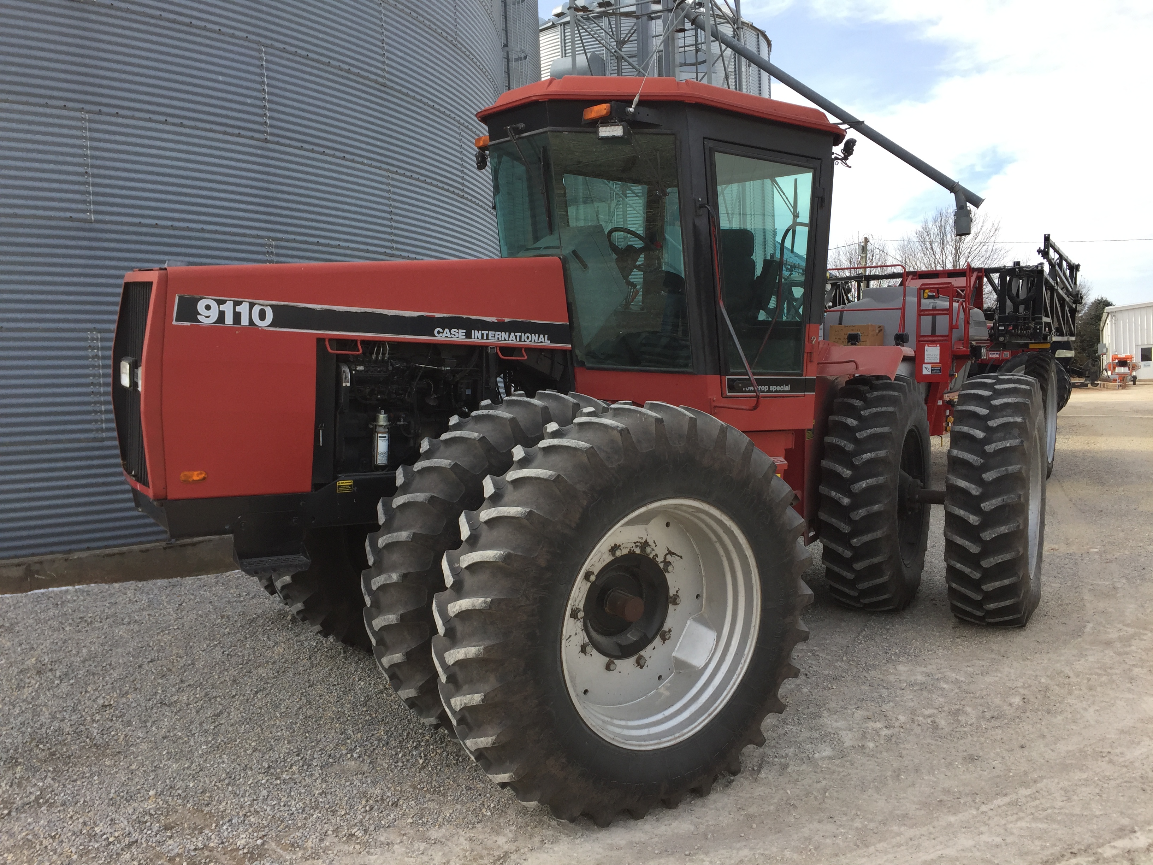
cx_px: 576
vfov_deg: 48.2
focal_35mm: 29
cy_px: 432
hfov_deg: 61.7
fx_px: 966
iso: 32
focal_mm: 4.15
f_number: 2.2
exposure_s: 1/807
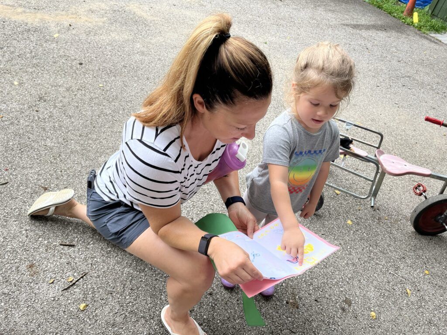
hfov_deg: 67.3
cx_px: 224
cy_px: 168
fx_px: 336
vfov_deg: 53.1
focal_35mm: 26
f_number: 1.6
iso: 32
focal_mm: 5.1
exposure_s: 1/122
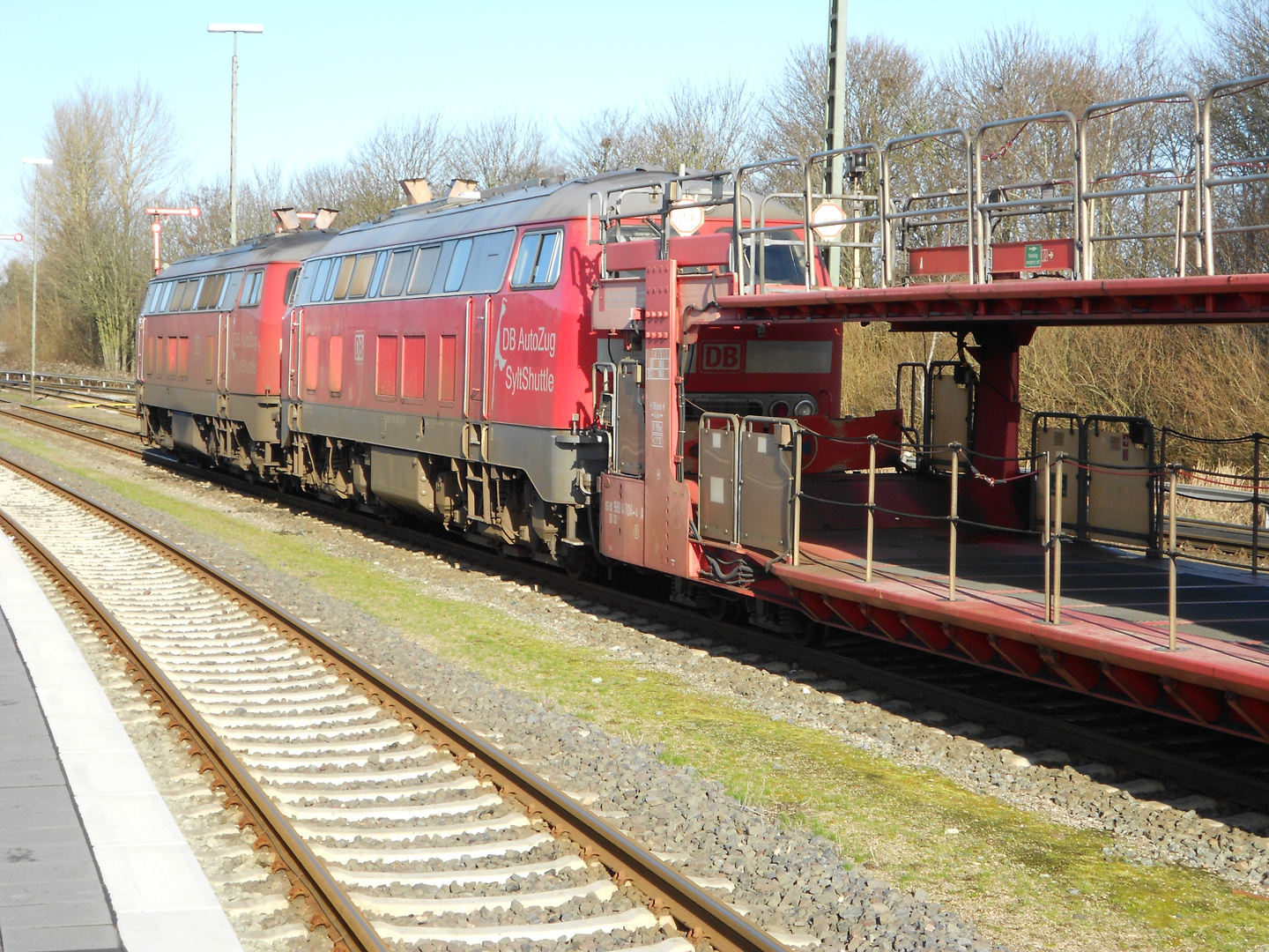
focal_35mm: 76
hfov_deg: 25.7
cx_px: 634
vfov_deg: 19.4
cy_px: 476
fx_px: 2786
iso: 80
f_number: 5.8
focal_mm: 13.5
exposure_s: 1/160
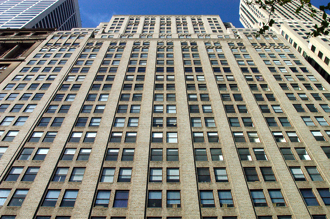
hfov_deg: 62.0
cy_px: 110
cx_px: 165
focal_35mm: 30
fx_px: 275
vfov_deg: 43.5
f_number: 16
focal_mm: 20
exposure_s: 1/1000
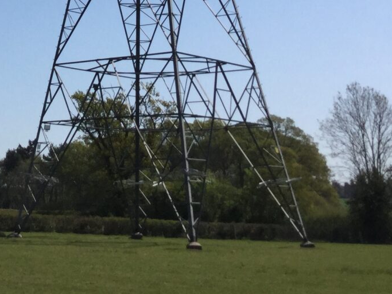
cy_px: -138
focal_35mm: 93
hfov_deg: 20.5
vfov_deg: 14.8
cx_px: 7
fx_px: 1053
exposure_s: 1/2092
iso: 25
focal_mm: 3.3
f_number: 2.4
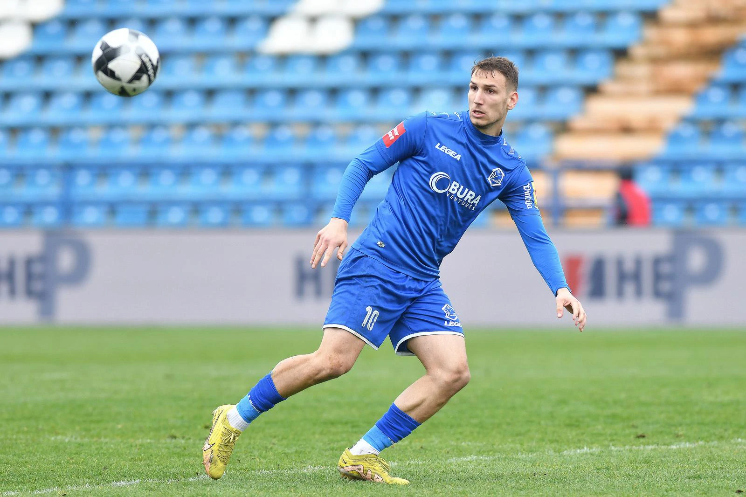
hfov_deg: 6.9
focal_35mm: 300
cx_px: 373
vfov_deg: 4.6
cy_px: 248
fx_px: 6215
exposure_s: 1/1600
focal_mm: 300
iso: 400
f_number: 4
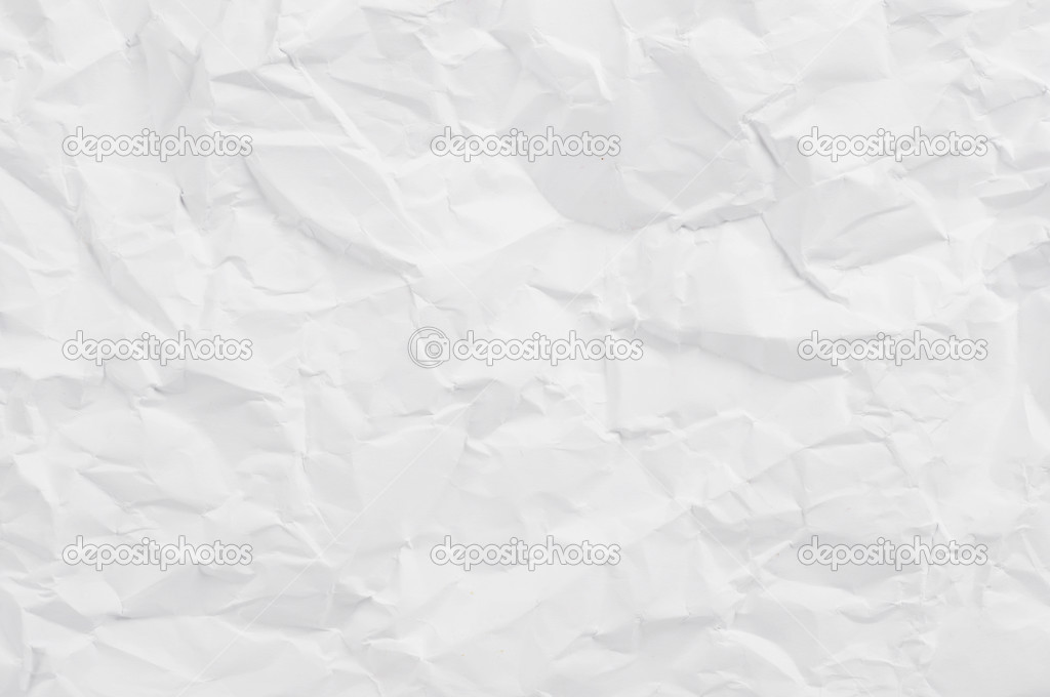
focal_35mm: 90
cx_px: 525
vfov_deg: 15.1
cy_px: 348
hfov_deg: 22.6
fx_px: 2622
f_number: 9
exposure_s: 1/125
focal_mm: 60
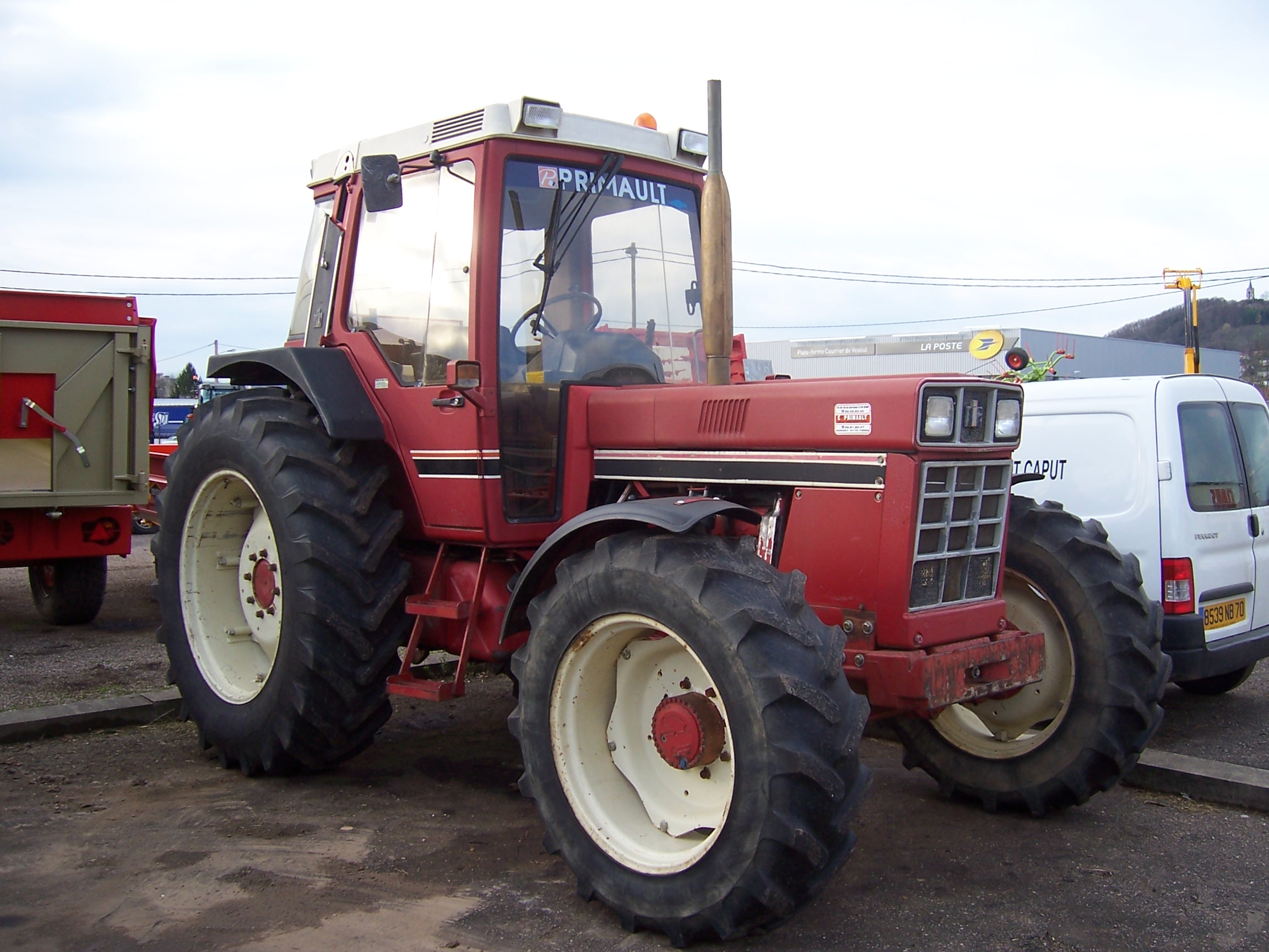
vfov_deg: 39.7
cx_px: 634
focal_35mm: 36
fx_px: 1320
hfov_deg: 51.4
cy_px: 476
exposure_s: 1/180
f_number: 3
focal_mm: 6
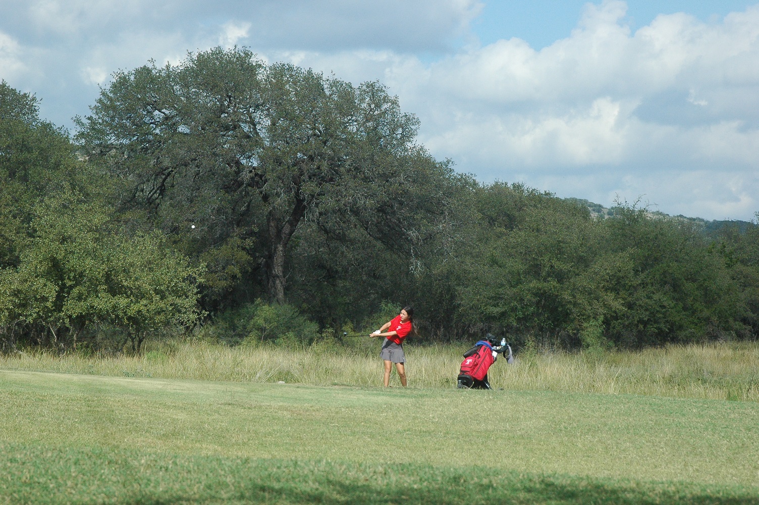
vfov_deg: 9.3
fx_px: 3096
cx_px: 380
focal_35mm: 147
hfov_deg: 14.0
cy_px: 252
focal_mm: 98
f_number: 9
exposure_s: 1/1250
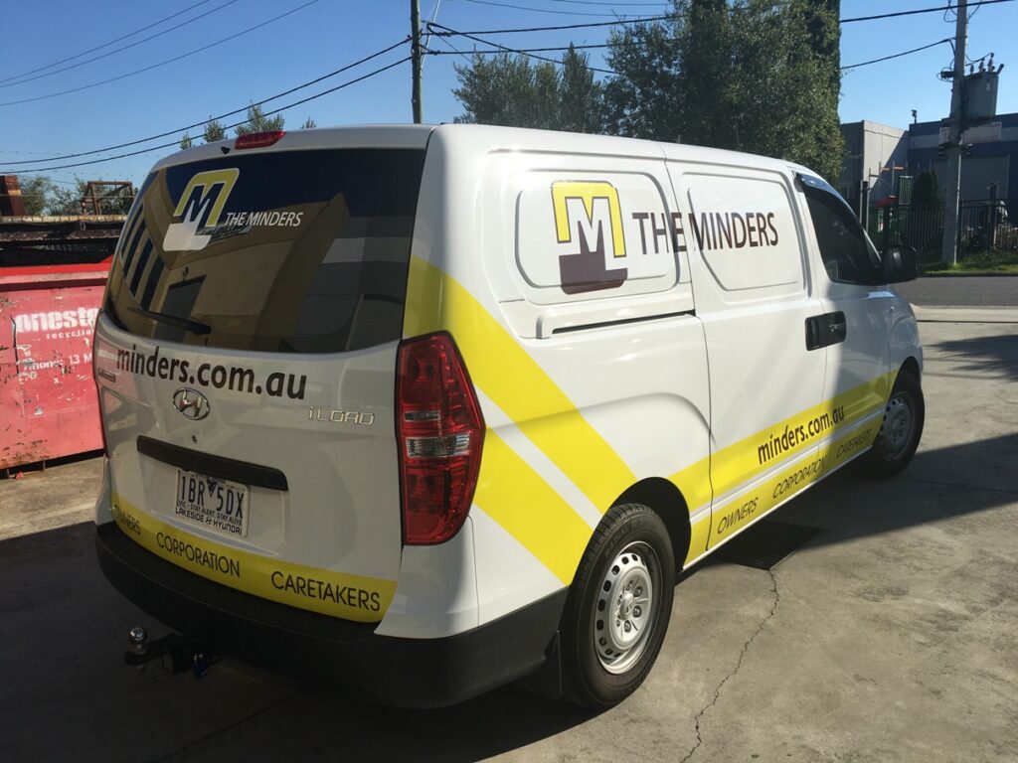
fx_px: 853
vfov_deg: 48.2
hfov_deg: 61.7
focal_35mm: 29
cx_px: 509
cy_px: 382
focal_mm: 4.15
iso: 25
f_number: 2.2
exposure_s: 1/2653
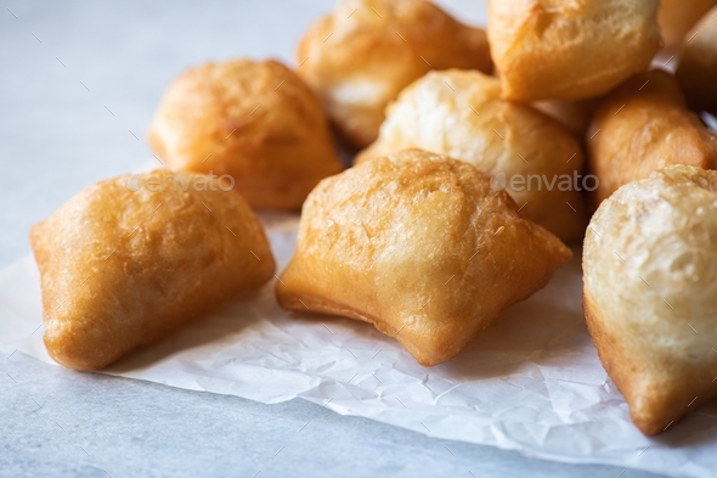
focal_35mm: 105
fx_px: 2091
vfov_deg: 13.0
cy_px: 239
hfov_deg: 19.5
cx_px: 358
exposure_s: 1/40
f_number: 5.6
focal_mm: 105
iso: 320
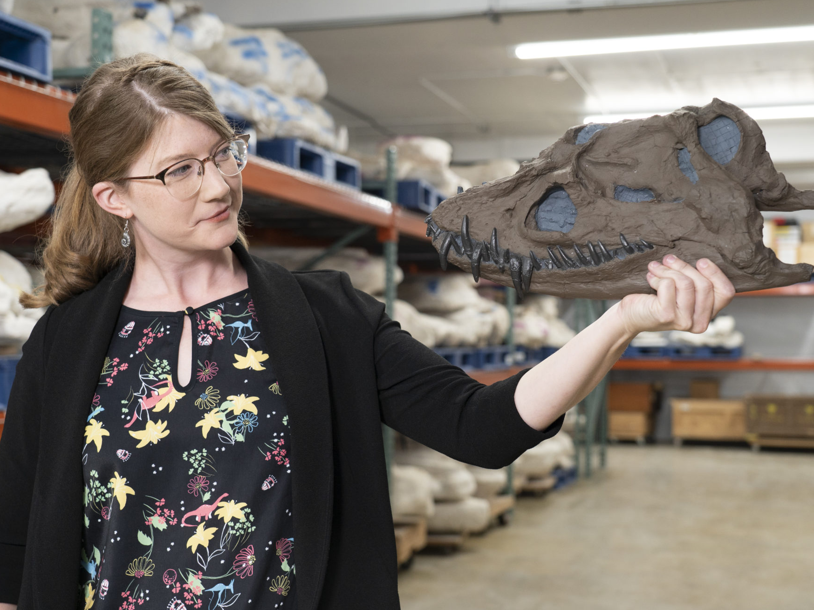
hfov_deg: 36.2
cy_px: 303
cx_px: 408
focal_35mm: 53
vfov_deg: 27.5
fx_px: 1246
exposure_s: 1/80
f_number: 4.5
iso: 800
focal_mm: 47
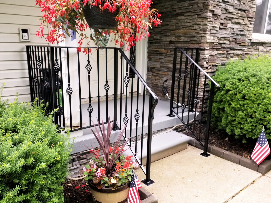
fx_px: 211
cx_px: 136
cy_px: 102
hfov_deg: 65.3
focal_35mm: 27
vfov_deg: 51.4
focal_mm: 3.6
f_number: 1.9
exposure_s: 1/60
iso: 40
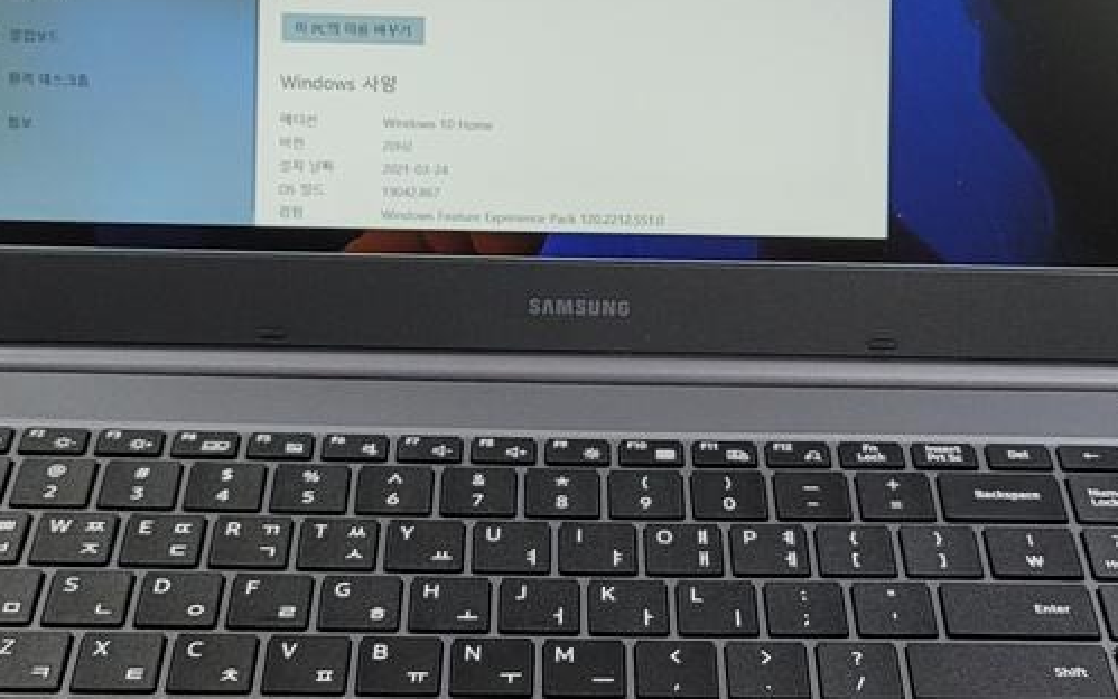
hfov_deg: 30.2
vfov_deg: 19.1
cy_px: 343
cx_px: 632
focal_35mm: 68
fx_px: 2072
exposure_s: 1/120
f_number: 1.8
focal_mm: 7
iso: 250
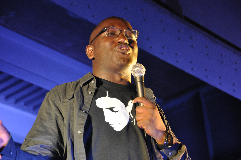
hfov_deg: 18.2
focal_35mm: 112
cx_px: 120
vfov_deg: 12.1
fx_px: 752
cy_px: 80
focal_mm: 75
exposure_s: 1/50
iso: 800
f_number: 5.3
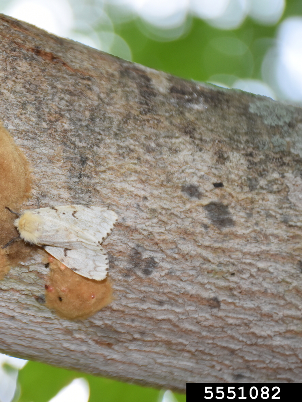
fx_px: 2147
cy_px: 201
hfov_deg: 8.0
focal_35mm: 185
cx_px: 2
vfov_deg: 10.7
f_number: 5.3
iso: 800
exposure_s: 1/80
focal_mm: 85
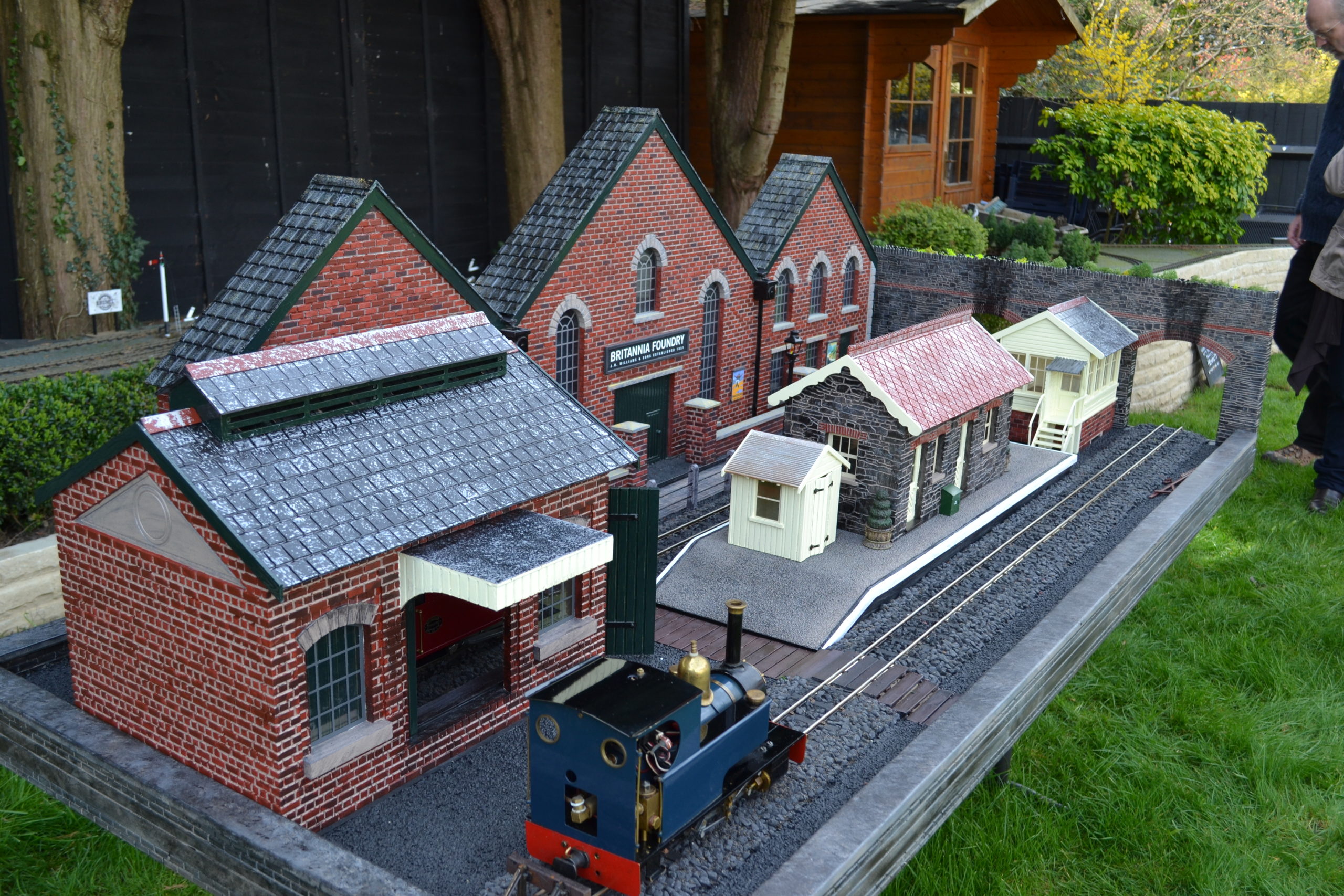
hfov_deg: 57.2
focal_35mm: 33
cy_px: 448
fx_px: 1232
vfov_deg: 40.0
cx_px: 672
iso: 200
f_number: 5.6
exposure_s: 1/125
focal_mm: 22
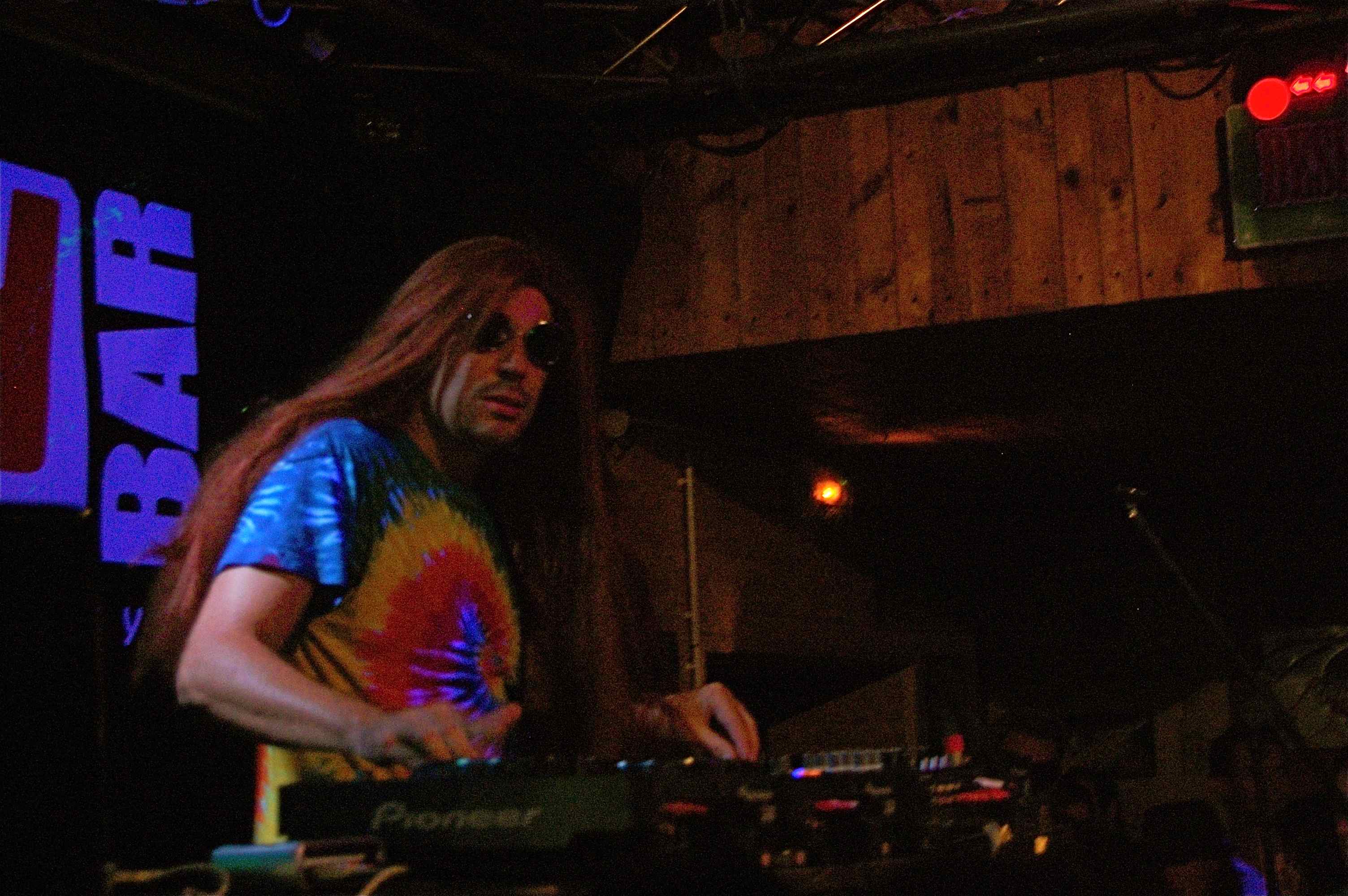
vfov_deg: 19.7
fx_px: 2581
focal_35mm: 69
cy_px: 448
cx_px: 674
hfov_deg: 29.3
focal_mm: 46
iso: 1600
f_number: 5.3
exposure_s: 1/13
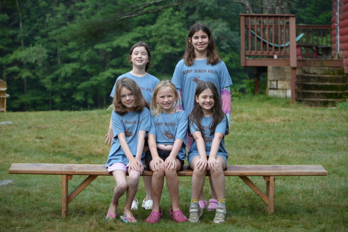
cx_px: 174
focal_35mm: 115
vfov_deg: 11.9
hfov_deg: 17.8
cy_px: 116
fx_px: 1112
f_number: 4
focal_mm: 77
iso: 100
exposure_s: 1/200
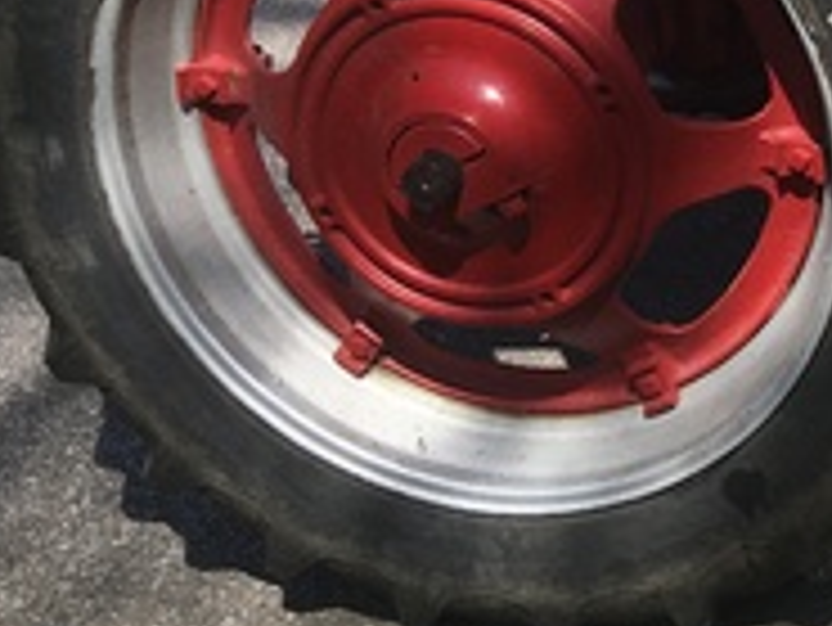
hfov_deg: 16.2
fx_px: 2597
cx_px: 1354
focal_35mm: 108
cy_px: -234
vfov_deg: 13.2
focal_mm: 4.15
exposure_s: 1/1054
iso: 25
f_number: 2.2
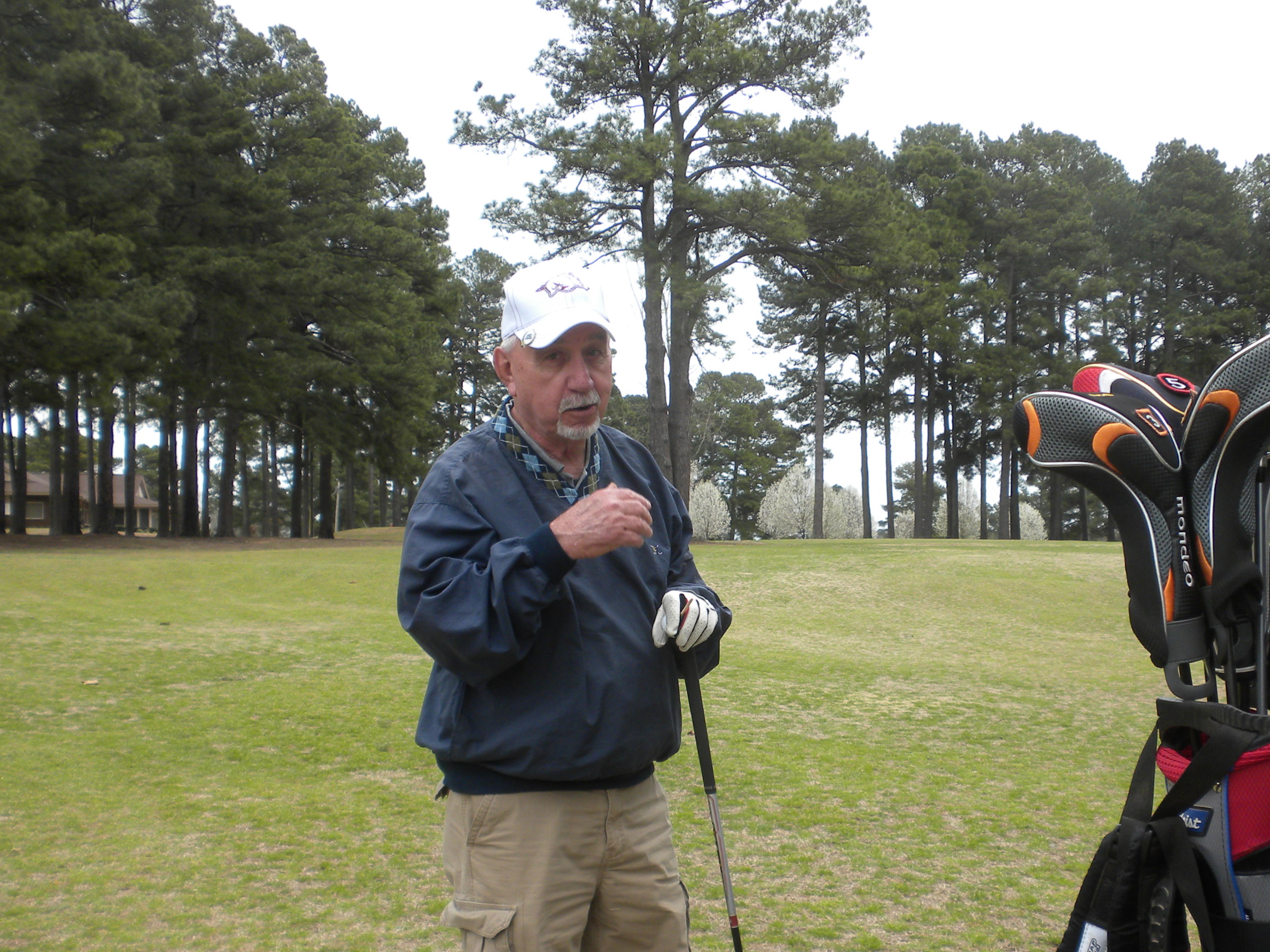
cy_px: 635
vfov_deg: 27.9
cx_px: 695
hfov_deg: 36.8
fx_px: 1908
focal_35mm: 52
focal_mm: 6.6
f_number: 3.5
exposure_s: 1/304
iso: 64
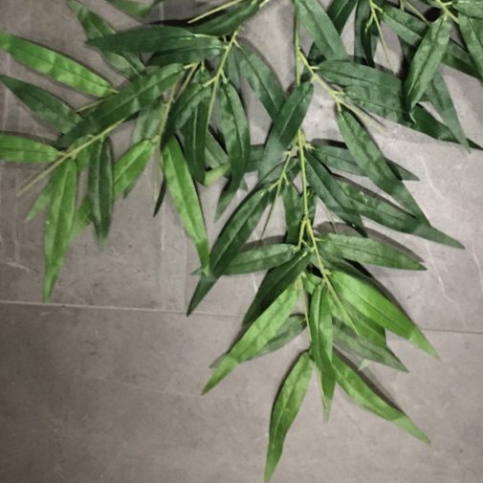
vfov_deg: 32.2
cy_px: 121
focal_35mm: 52
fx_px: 821
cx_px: 321
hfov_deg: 32.5
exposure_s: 1/20
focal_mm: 4.15
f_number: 2.2
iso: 250
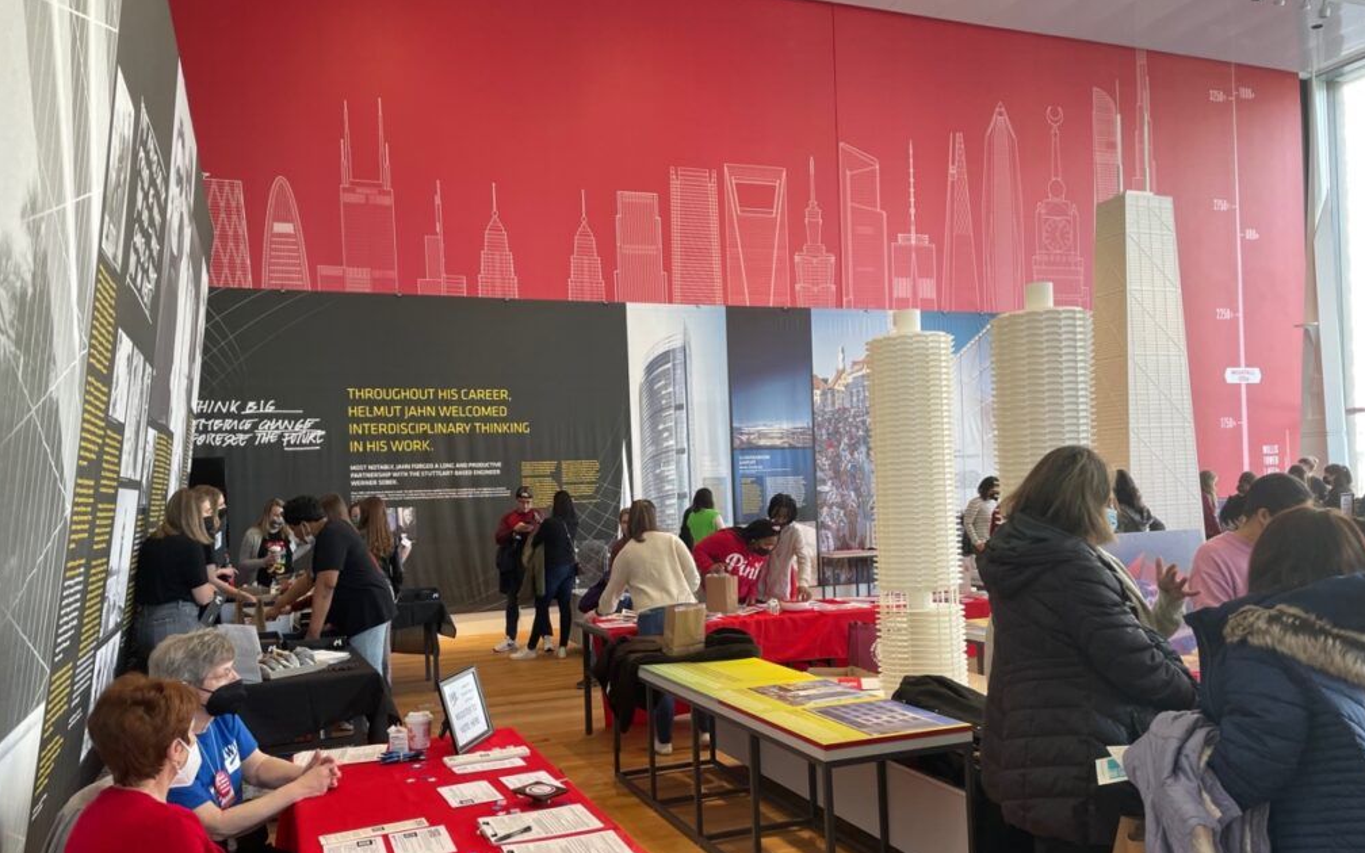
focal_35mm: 28
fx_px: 1042
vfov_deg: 44.4
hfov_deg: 66.5
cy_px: 493
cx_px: 685
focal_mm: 4.2
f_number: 1.6
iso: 125
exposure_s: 1/120
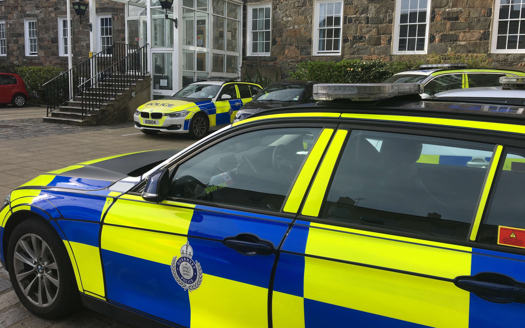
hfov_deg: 61.2
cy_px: 137
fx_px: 444
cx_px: 261
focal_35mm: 31
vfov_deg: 40.5
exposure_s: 1/927
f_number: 2.2
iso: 25
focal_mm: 4.15
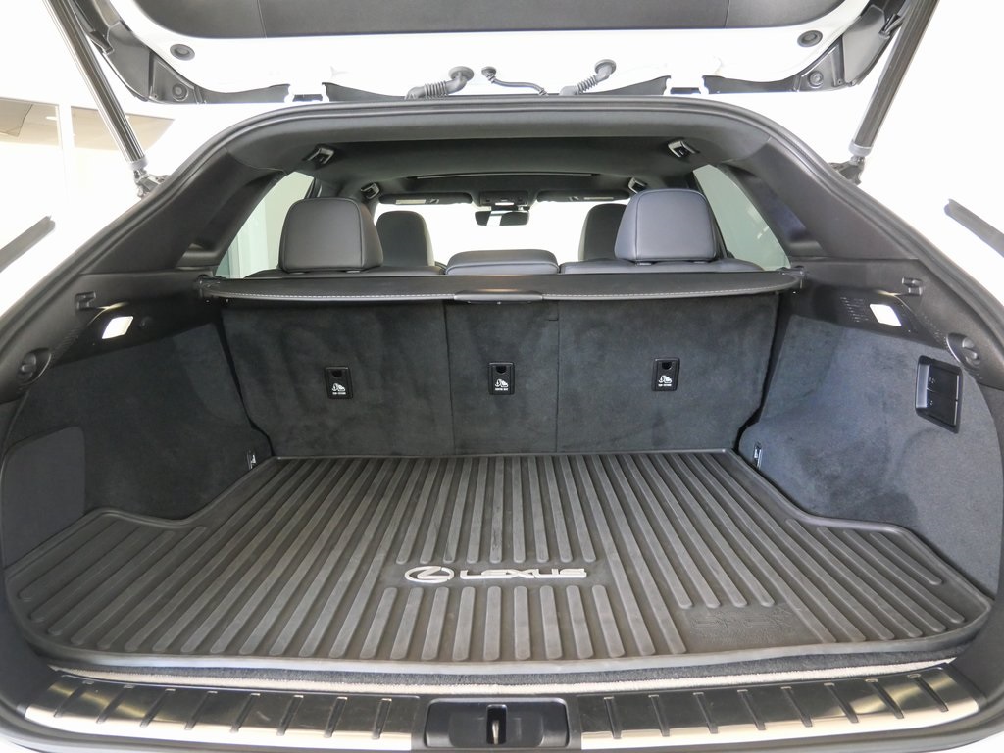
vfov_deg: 56.8
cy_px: 376
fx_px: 696
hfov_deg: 71.6
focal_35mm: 24
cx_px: 502
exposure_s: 1/40
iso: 3200
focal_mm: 12
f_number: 3.5
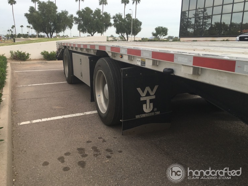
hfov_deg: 58.3
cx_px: 119
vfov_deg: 45.4
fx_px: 222
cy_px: 93
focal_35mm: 31
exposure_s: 1/1099
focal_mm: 4.15
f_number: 2.2
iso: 25
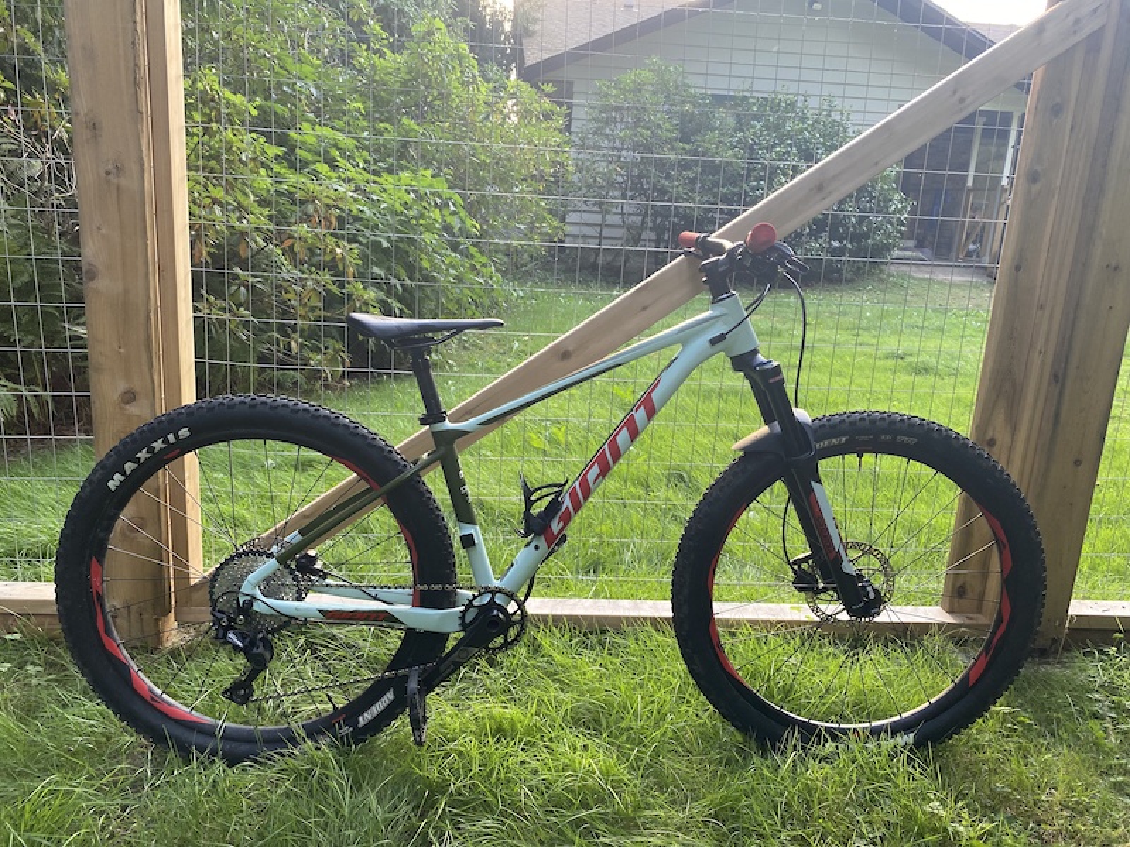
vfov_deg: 53.1
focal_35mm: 26
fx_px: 849
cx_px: 565
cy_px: 424
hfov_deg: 67.3
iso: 100
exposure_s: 1/121
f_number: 1.8
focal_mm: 4.25
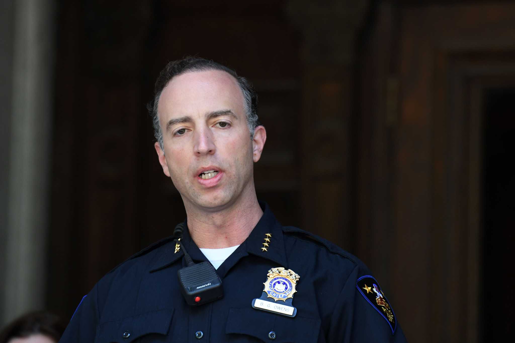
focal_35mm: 300
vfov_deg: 4.6
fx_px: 4291
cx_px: 258
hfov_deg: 6.9
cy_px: 172
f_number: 3.5
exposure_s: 1/250
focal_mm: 200
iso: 1000
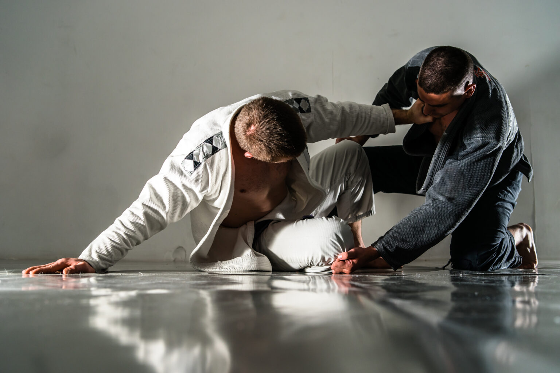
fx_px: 544
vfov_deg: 37.9
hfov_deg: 54.4
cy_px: 186
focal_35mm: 35
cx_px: 280
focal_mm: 35
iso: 200
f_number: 2.2
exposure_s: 1/60
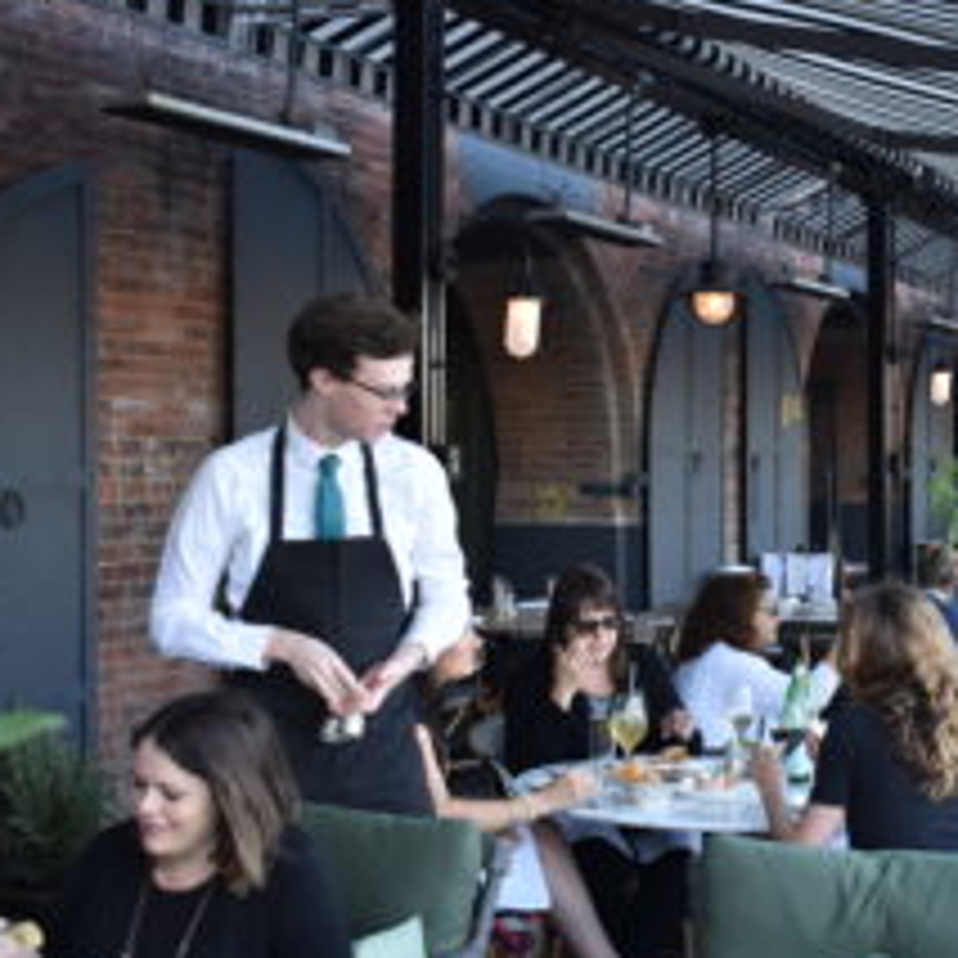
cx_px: 819
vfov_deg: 28.7
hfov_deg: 27.9
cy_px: 461
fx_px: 1872
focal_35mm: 60
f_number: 5.6
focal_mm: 25
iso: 400
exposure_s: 1/125
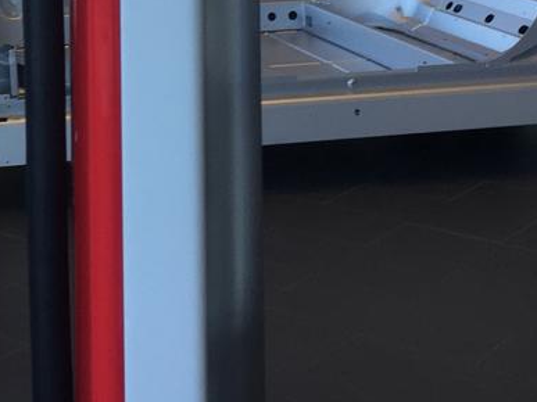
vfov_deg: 15.2
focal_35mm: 90
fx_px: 1396
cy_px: -202
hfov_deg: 21.2
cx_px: 42
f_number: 2.2
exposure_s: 1/120
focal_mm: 4.15
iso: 32
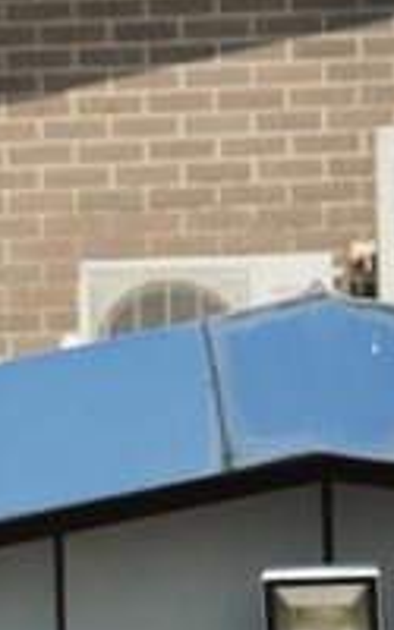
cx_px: -965
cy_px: 795
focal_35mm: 916
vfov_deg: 2.3
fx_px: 15737
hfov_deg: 1.4
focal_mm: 150
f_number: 4
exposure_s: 1/640
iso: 64
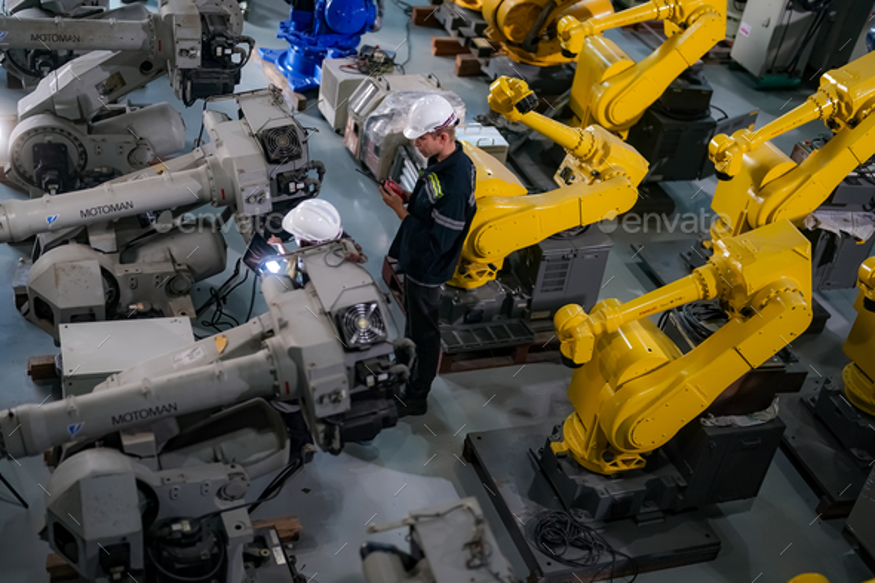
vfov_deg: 27.0
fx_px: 1215
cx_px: 438
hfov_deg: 39.6
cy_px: 292
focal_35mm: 50
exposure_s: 1/320
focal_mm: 50
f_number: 1.2
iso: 200
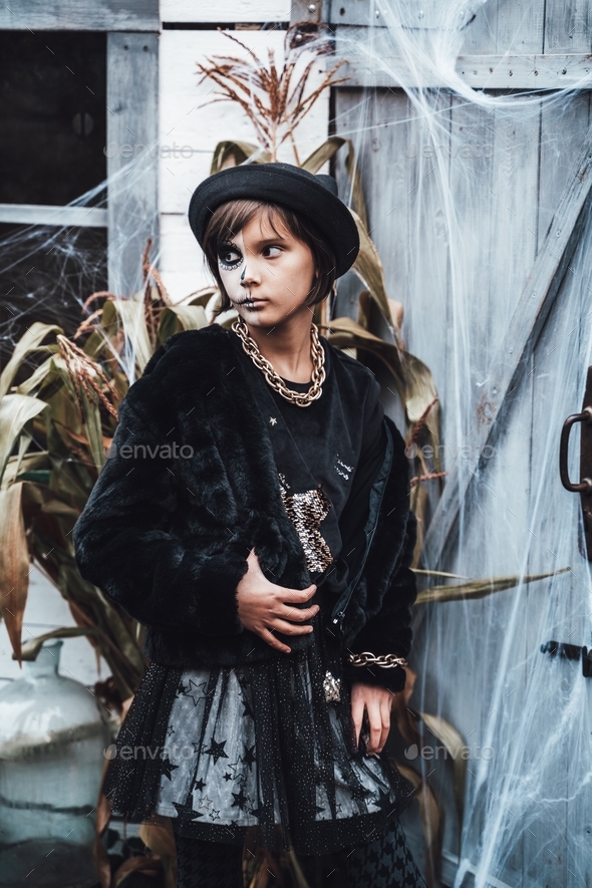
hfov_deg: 18.2
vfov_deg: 27.0
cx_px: 296
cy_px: 444
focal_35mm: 75
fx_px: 1850
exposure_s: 1/100
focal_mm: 75
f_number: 3.2
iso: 125
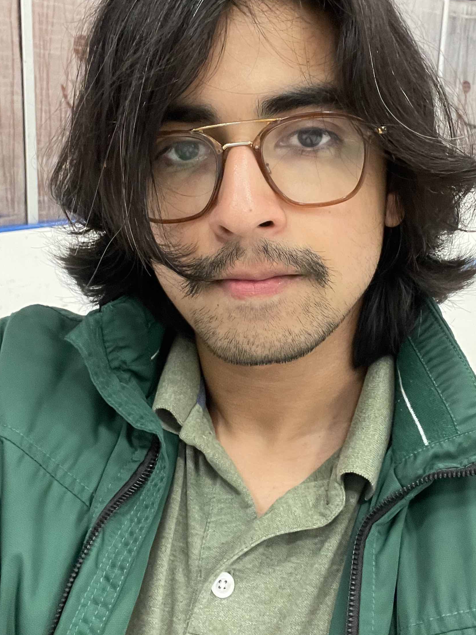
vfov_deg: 44.6
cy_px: 258
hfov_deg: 34.3
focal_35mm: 42
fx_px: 770
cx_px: 275
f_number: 2.2
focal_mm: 2.71
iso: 400
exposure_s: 1/40
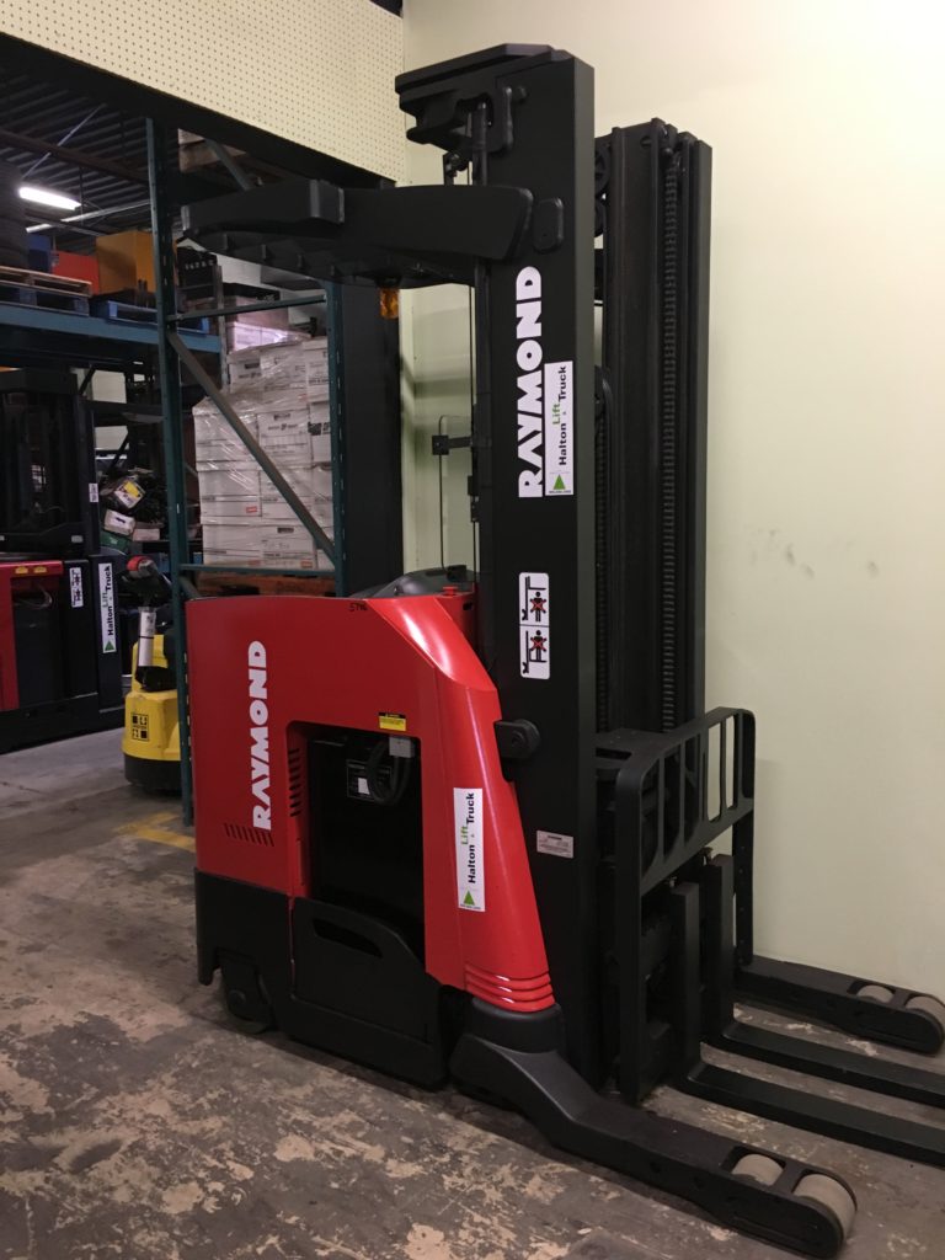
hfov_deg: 48.2
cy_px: 630
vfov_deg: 61.7
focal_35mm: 29
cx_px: 472
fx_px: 1056
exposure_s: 1/24
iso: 200
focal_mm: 4.15
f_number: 2.2
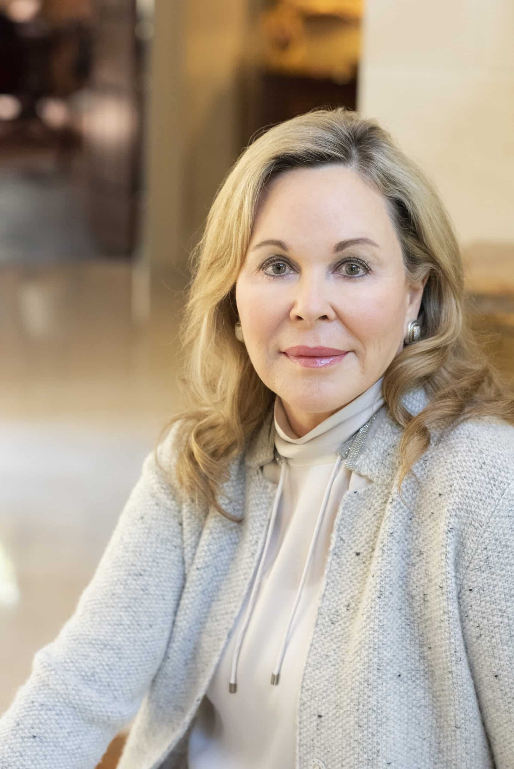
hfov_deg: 16.1
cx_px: 257
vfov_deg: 23.9
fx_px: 1819
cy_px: 384
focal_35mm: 85
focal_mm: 85
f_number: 4
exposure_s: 1/100
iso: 5000
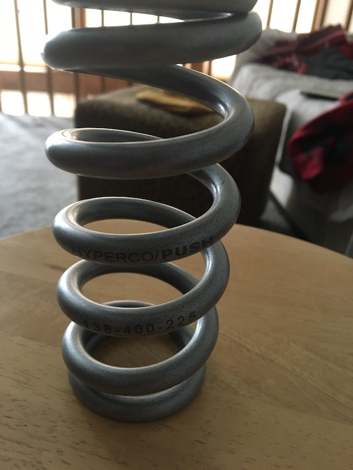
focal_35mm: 29
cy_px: 235
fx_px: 394
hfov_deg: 48.2
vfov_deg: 61.7
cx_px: 176
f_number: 2.2
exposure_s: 1/15
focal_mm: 4.15
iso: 200
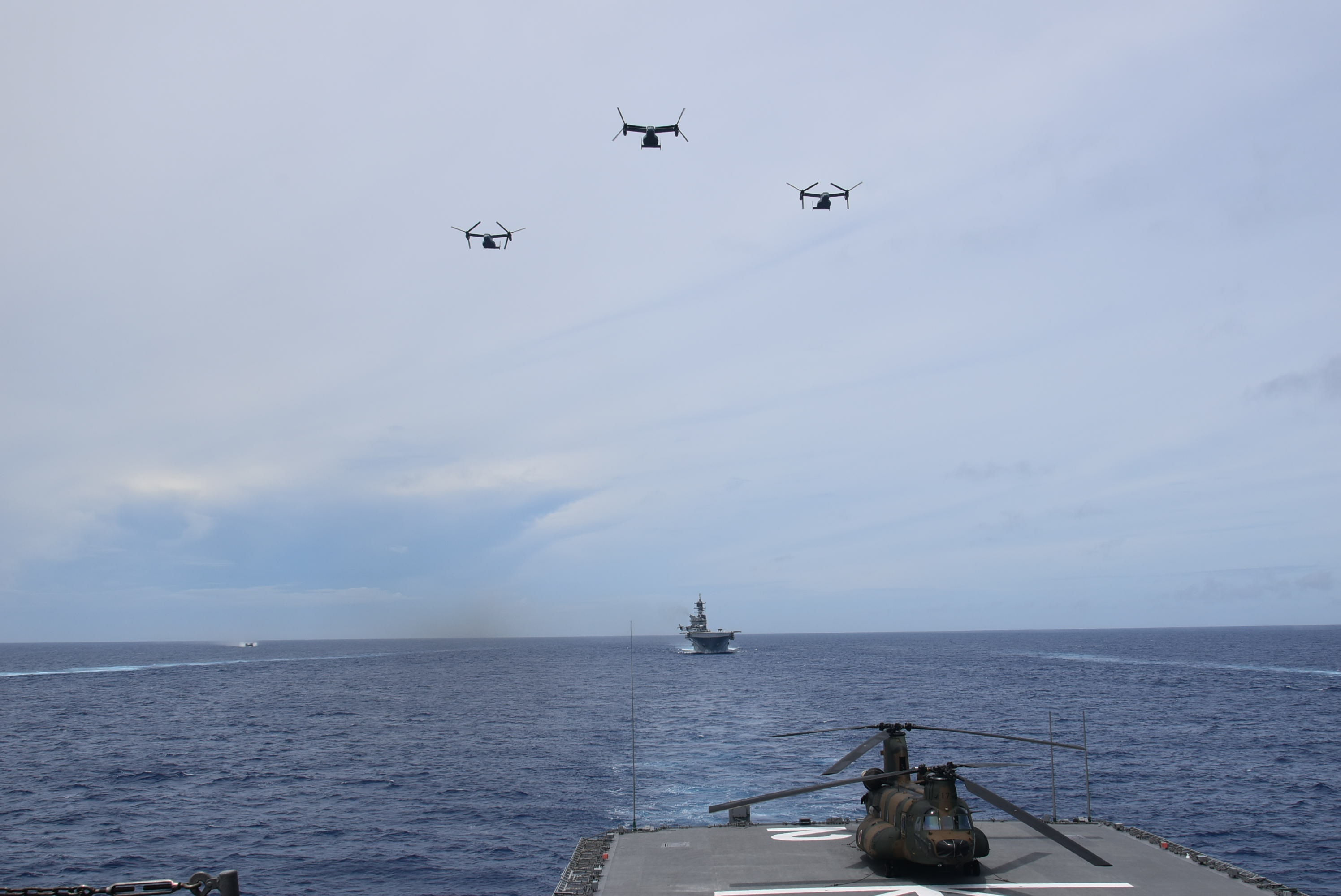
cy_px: 448
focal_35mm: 36
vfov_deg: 36.9
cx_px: 670
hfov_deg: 53.1
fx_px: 1342
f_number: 11
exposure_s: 1/500
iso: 200
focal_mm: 24
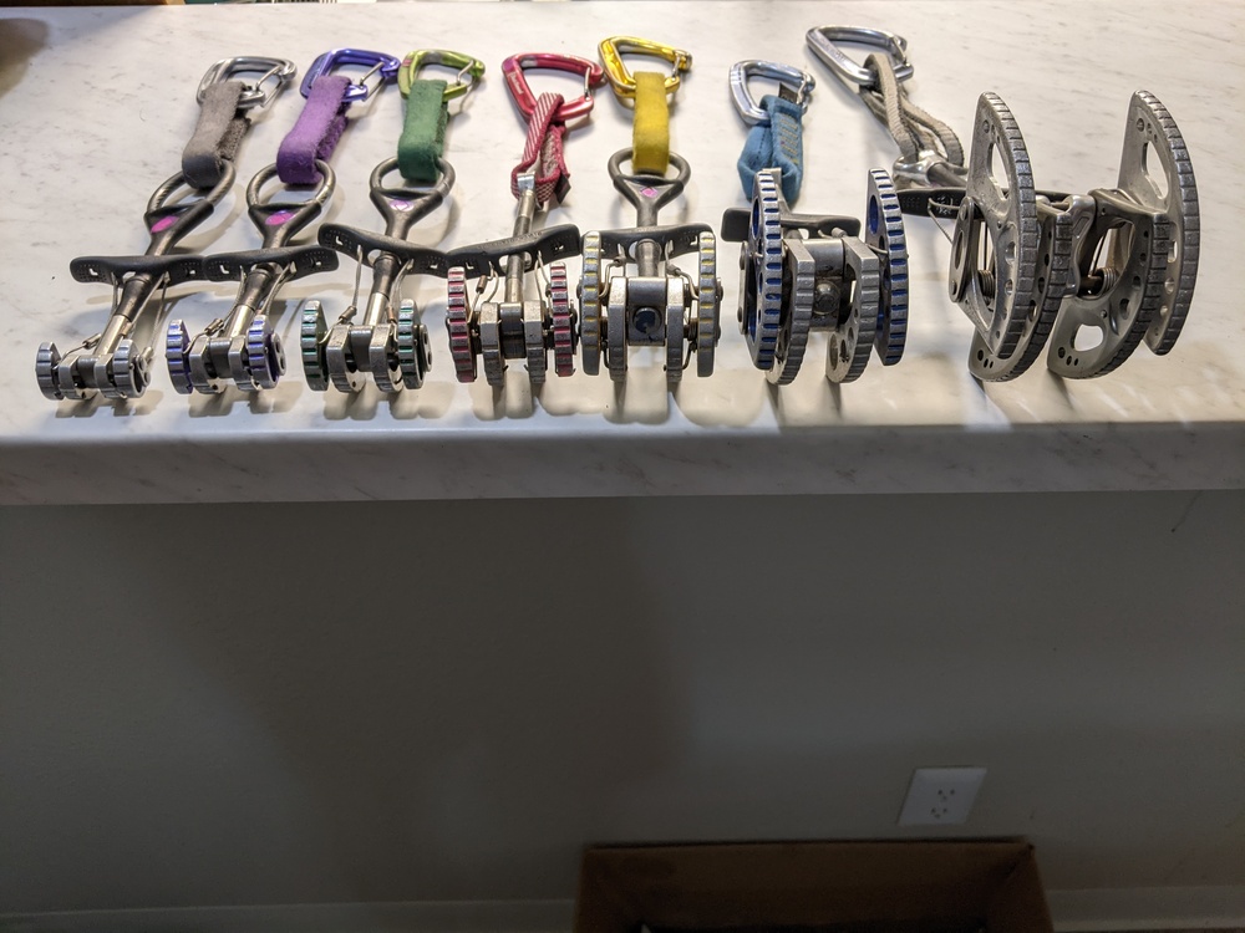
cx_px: 622
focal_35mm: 27
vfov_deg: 51.4
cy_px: 466
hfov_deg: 65.3
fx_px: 971
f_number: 1.8
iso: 77
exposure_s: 1/30
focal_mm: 4.44
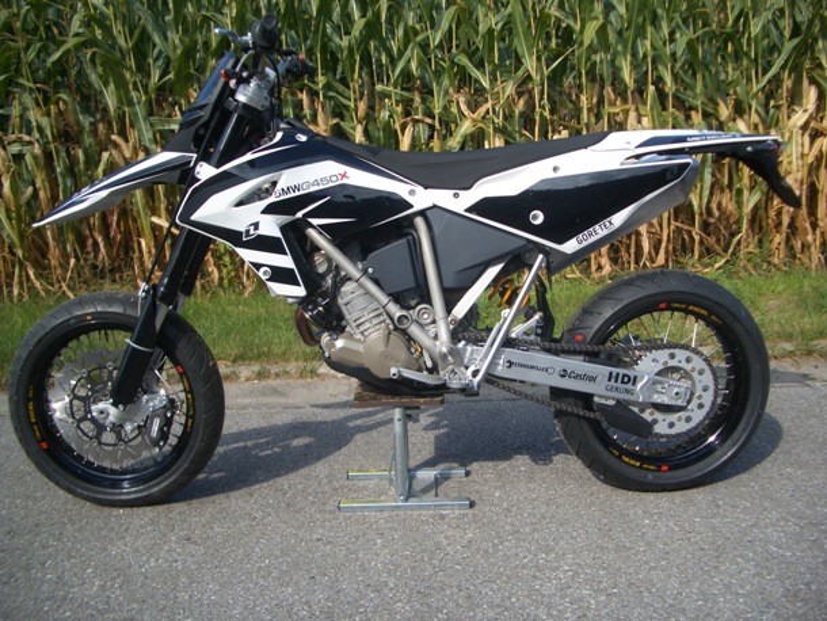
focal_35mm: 35
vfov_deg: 40.7
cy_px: 310
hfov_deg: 52.6
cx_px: 414
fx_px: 837
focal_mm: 5.8
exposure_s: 1/800
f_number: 2.6
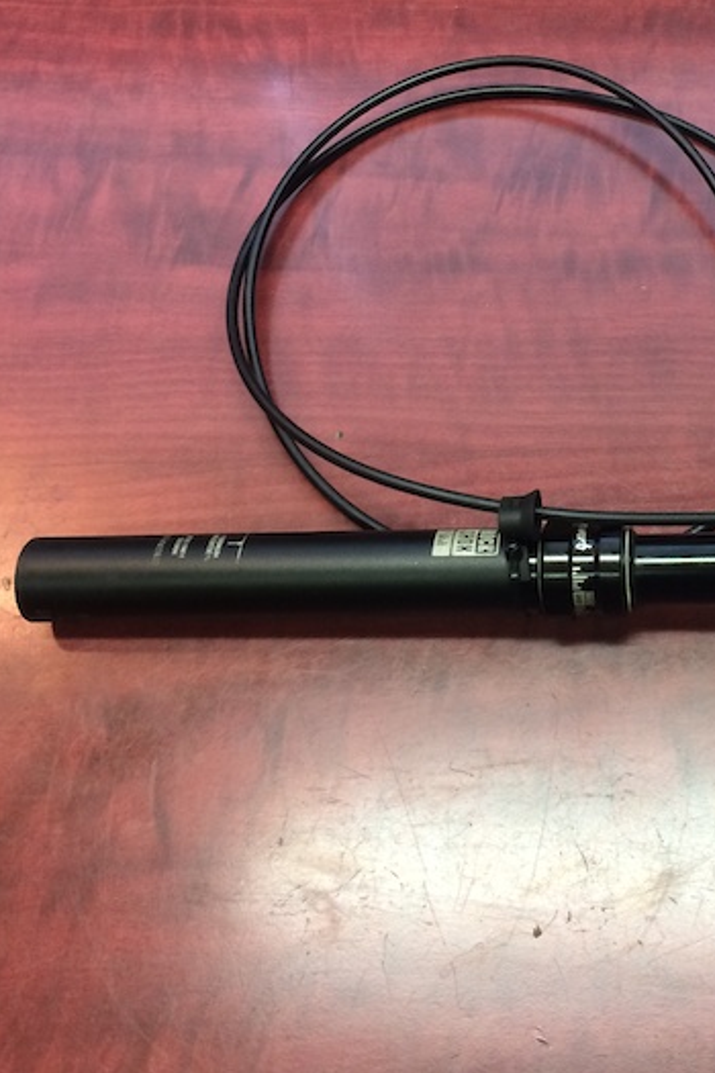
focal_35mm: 46
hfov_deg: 28.5
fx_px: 1370
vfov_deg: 42.2
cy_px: 356
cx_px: 590
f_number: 2.2
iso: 125
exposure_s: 1/30
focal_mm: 4.15
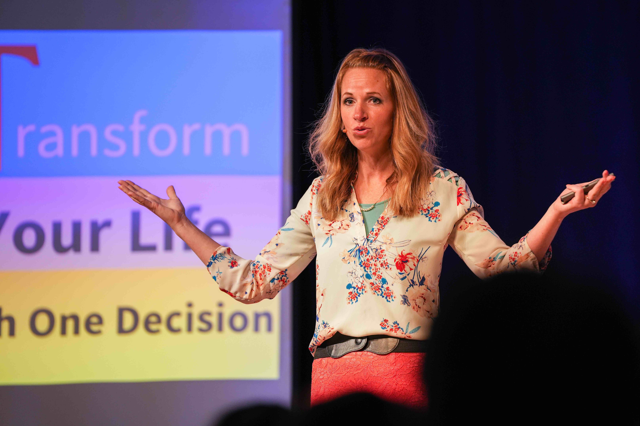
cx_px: 320
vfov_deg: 6.9
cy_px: 213
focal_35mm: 200
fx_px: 3555
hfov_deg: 10.3
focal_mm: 200
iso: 1000
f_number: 2.8
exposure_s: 1/320
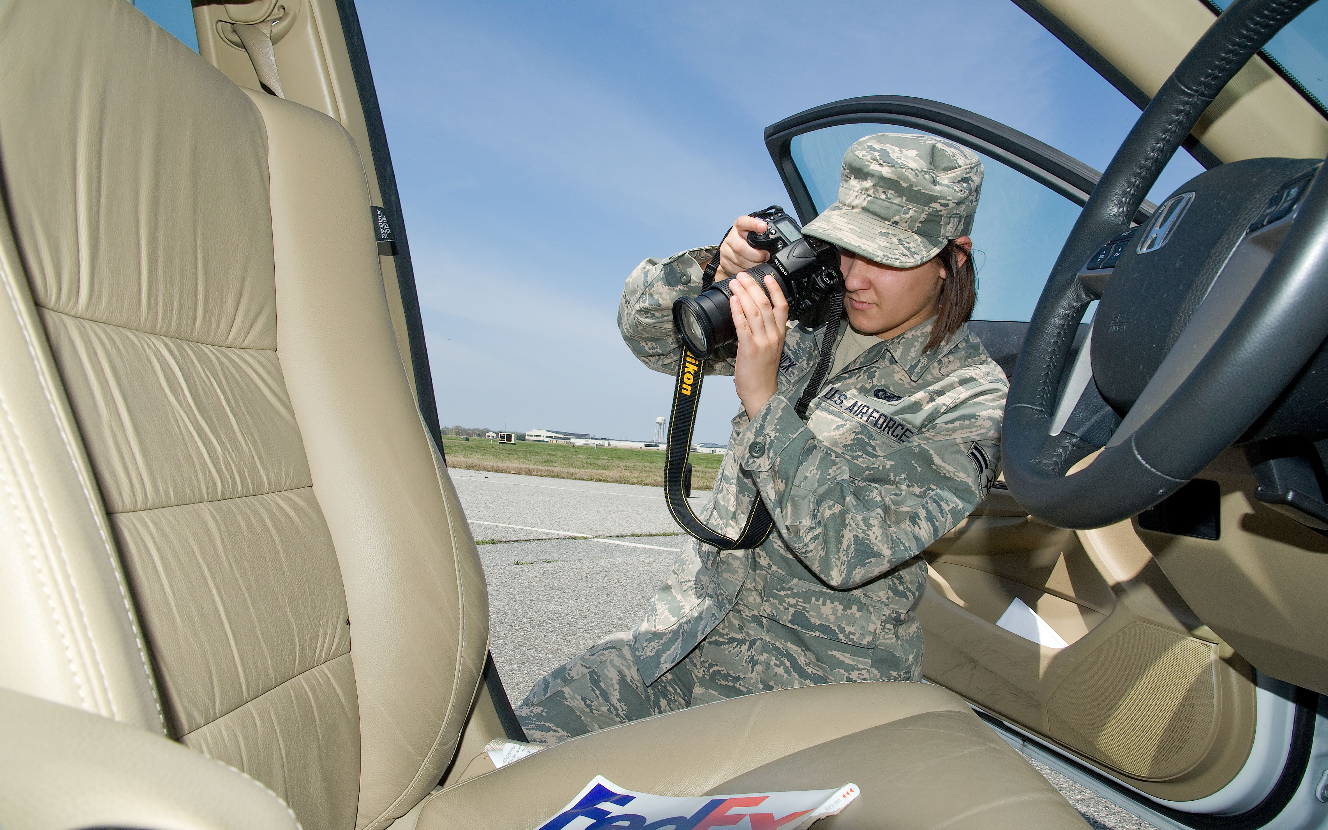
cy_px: 406
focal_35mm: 25
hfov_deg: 72.5
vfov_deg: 49.3
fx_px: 905
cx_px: 677
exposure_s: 1/200
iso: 200
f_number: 18
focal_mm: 24
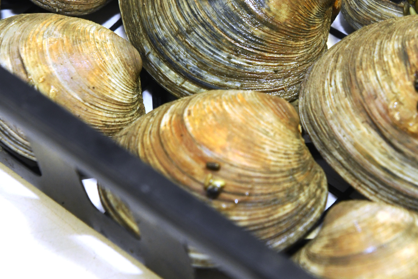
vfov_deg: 10.0
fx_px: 1590
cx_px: 269
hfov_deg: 15.0
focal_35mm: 137
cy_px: 23
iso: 1600
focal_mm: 70
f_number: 4.5
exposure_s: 1/60
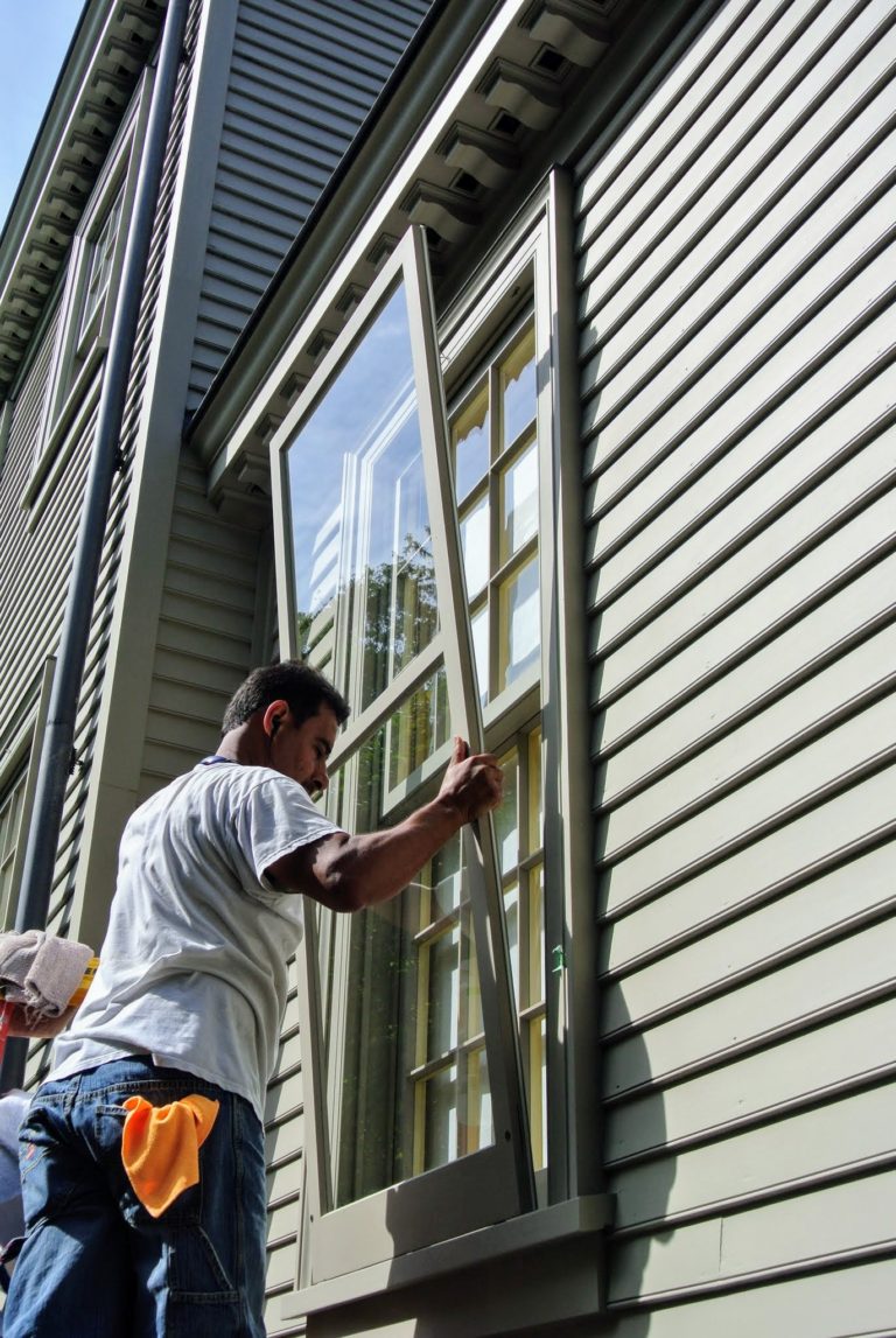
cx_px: 448
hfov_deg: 32.0
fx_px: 1563
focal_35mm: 42
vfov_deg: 46.3
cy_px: 669
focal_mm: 15.7
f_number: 4.5
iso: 100
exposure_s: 1/640
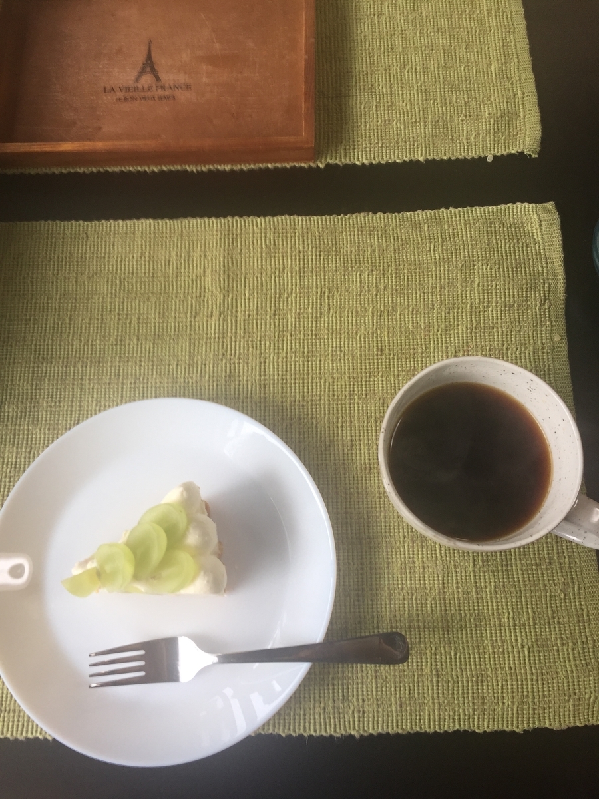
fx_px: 669
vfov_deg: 61.7
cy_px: 400
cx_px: 300
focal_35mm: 29
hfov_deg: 48.2
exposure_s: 1/60
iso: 40
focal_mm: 4.15
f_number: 2.2
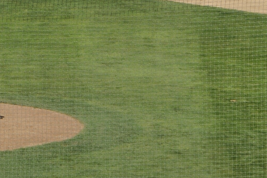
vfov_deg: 1.9
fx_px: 5470
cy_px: 73
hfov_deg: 2.8
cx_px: -71
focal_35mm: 738
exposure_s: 1/500
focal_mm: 180
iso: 320
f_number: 13
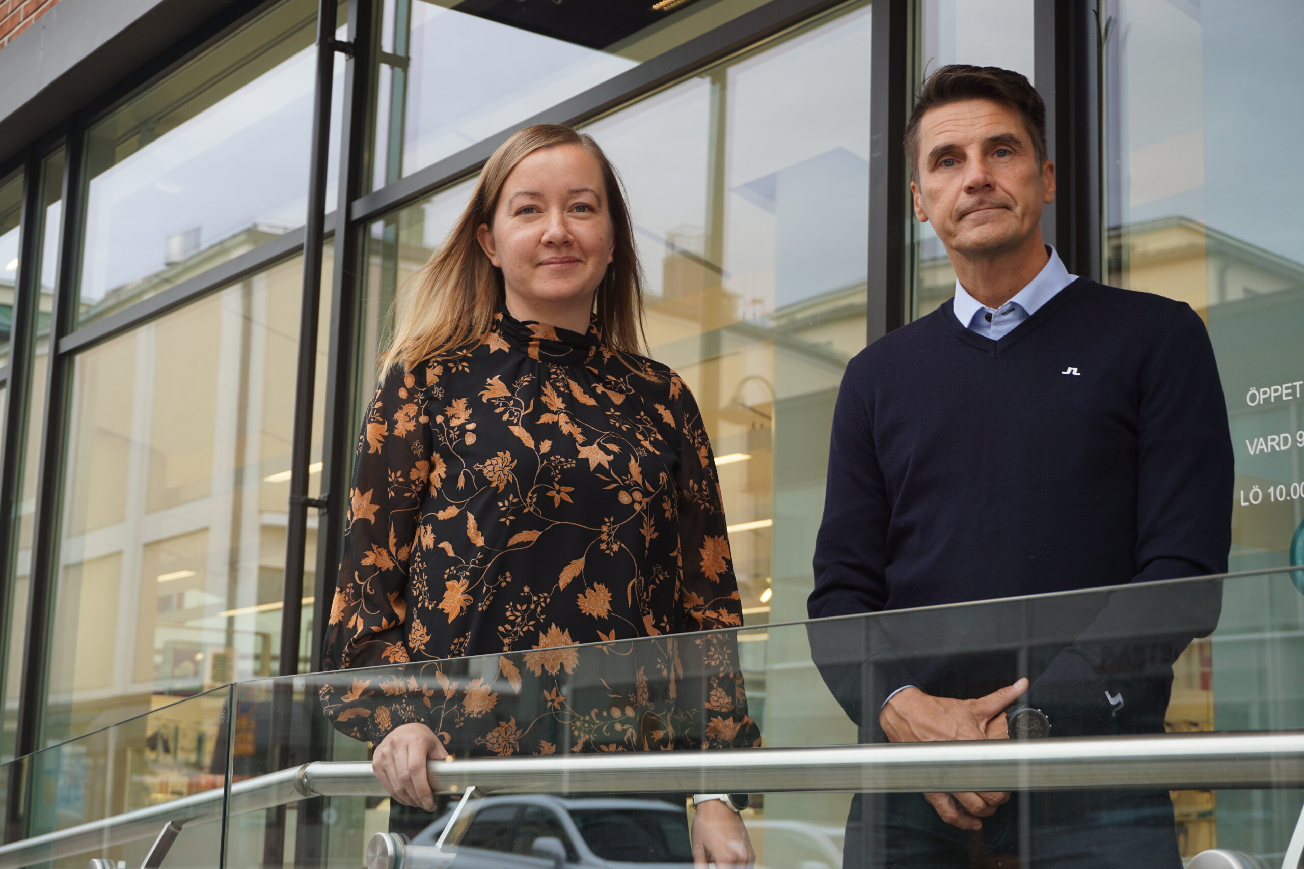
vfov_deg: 23.2
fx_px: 2119
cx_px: 652
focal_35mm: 58
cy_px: 434
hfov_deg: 34.2
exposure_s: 1/60
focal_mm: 39
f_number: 5.6
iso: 160
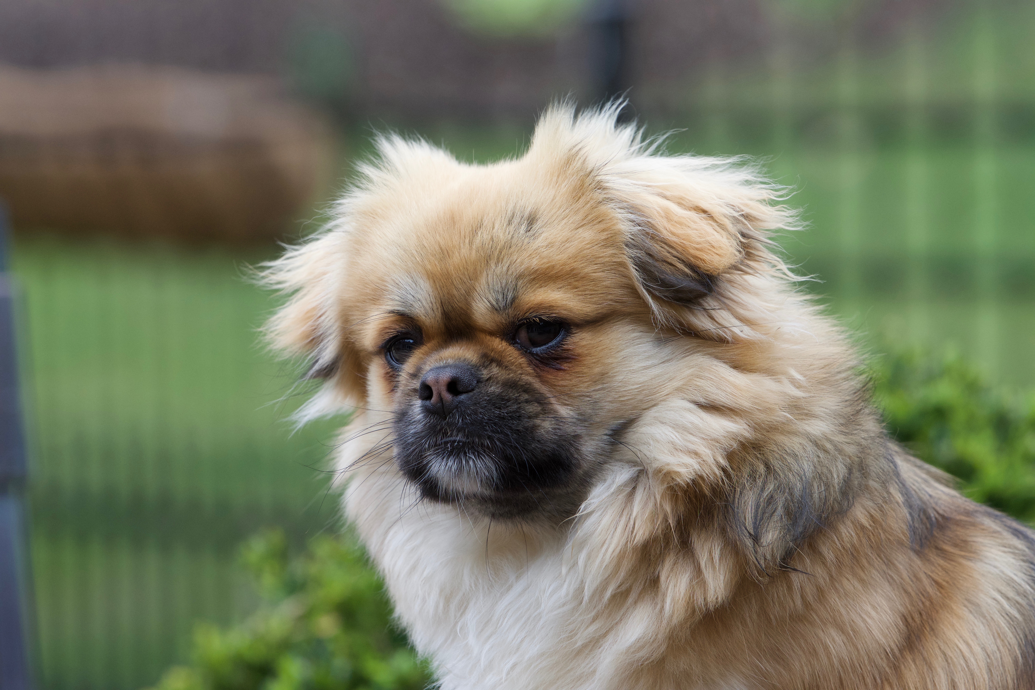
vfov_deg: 4.6
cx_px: 518
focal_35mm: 300
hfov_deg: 6.9
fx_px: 8624
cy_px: 345
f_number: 5.6
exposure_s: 1/500
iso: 800
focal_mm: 200
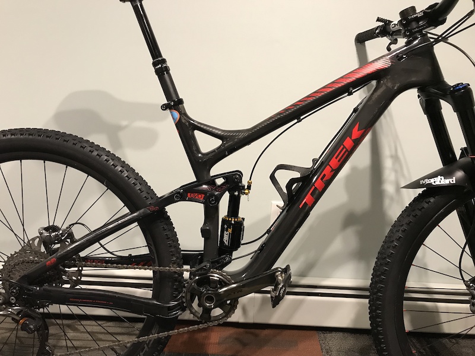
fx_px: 384
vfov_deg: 49.7
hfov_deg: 63.4
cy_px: 178
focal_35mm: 28
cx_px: 238
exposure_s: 1/15
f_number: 1.8
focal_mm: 3.99
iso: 80
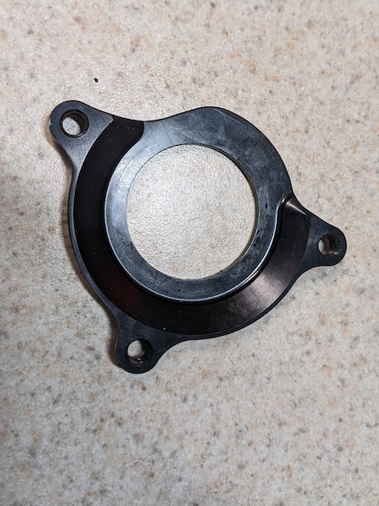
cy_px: 211
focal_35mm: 36
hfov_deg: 39.5
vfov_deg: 51.1
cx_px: 221
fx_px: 526
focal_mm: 4.38
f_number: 1.73
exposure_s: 1/60
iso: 77
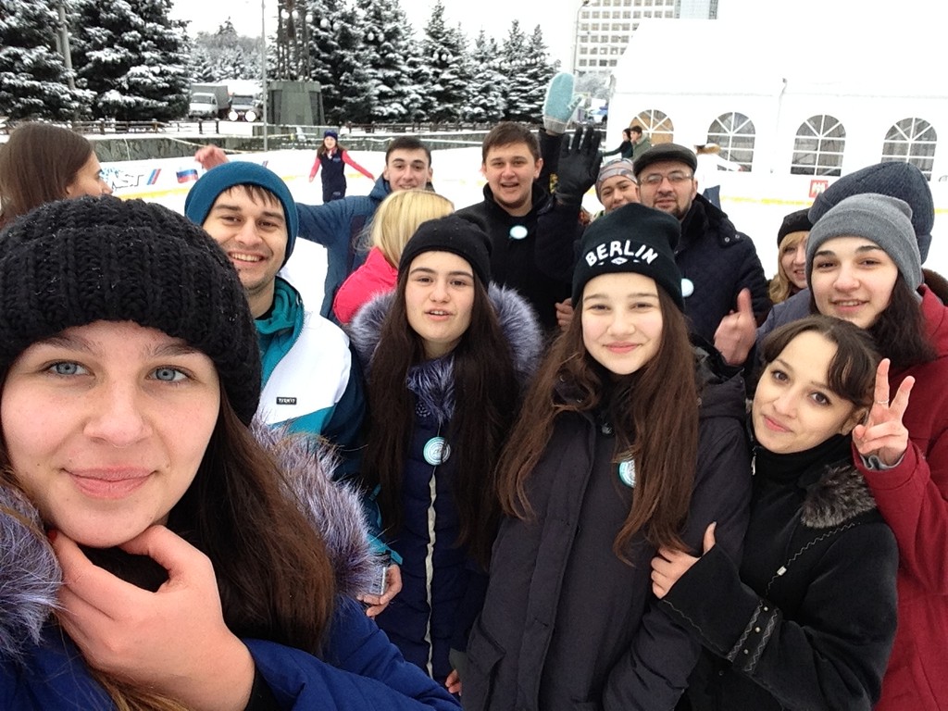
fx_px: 904
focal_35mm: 33
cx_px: 474
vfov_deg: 42.9
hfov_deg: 55.4
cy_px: 356
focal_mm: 2.15
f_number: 2.4
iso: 50
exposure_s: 1/120
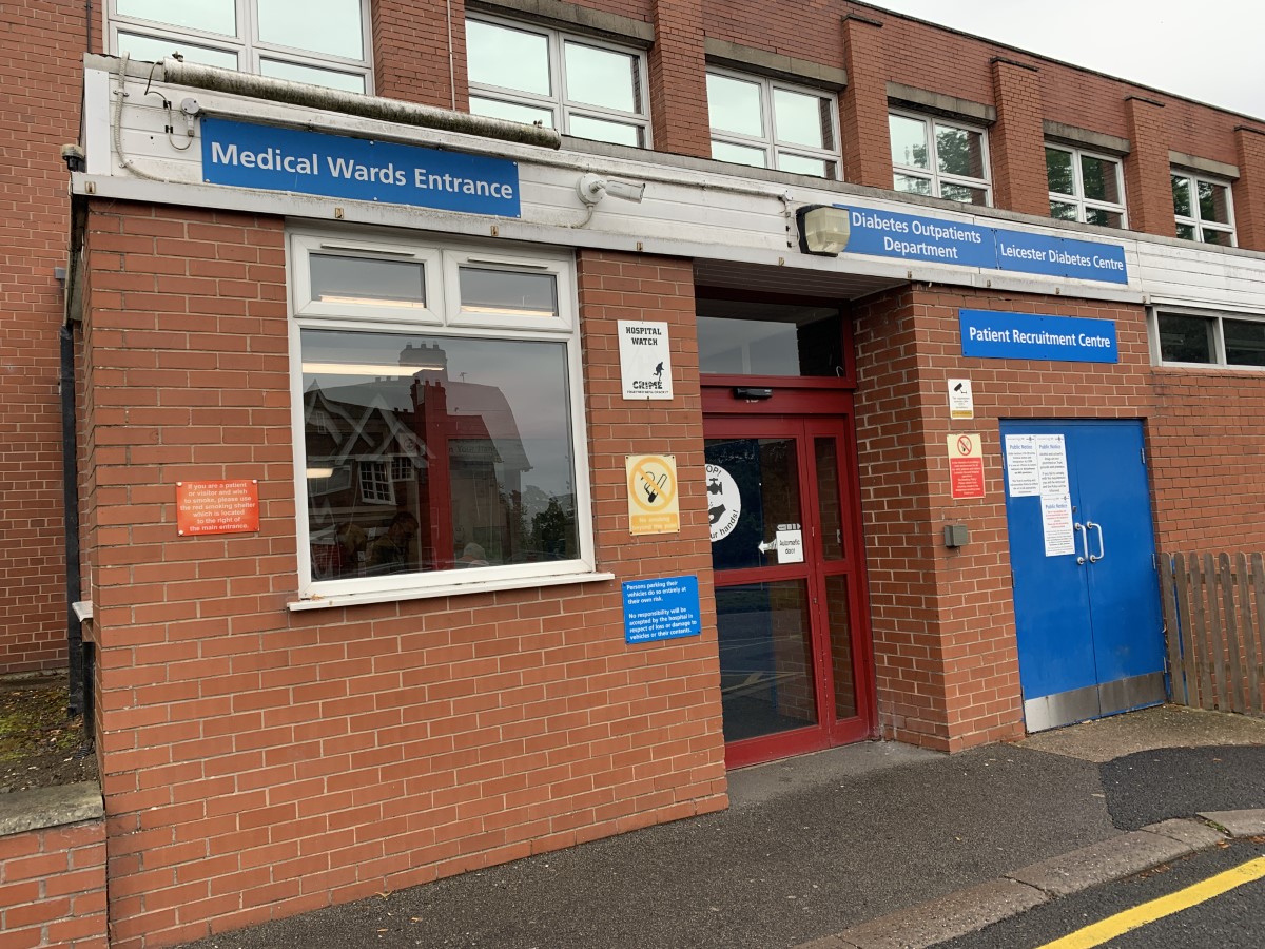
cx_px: 632
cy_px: 474
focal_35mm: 26
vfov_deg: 53.1
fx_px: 950
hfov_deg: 67.3
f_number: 1.8
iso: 25
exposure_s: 1/321
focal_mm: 4.25
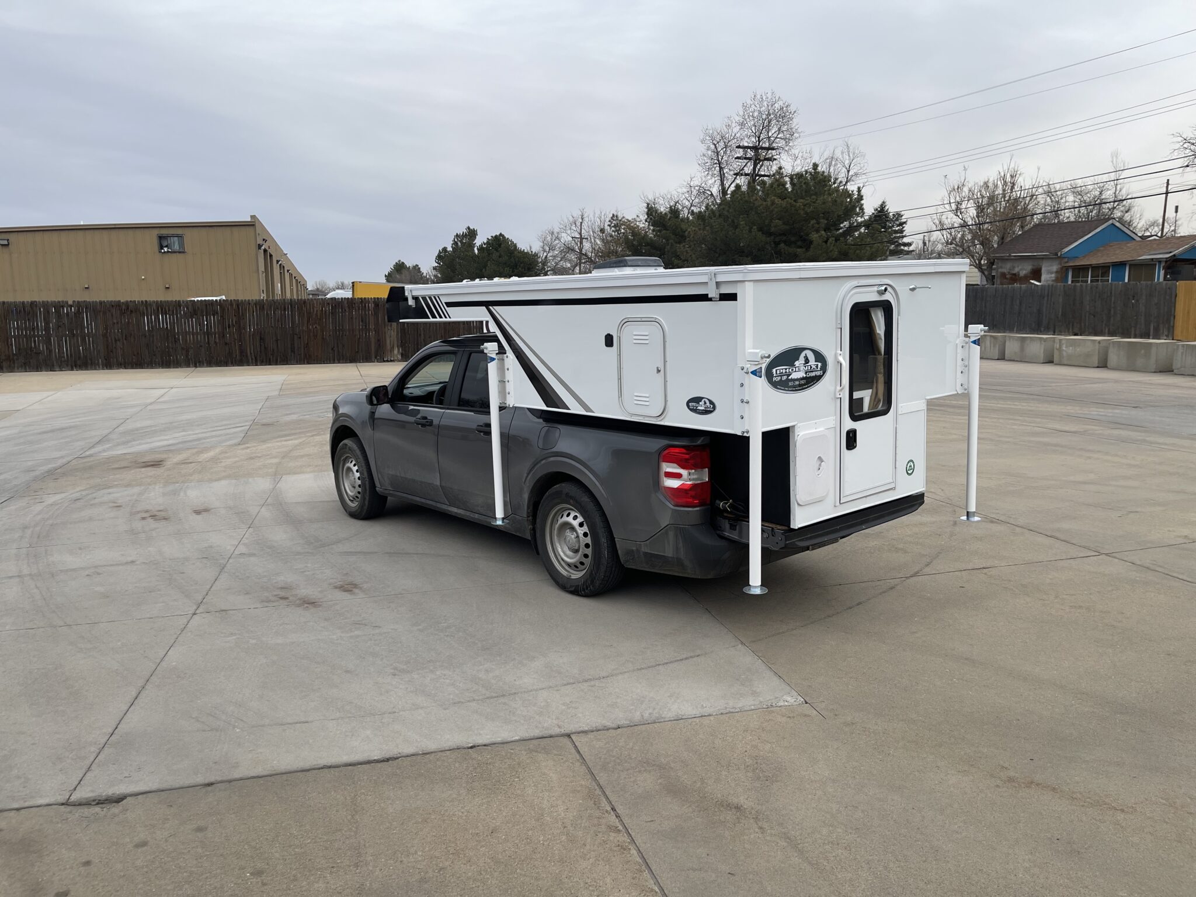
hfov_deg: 69.4
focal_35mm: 25
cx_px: 598
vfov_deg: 54.9
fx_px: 864
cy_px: 448
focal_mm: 5.1
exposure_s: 1/3003
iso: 32
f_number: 1.6
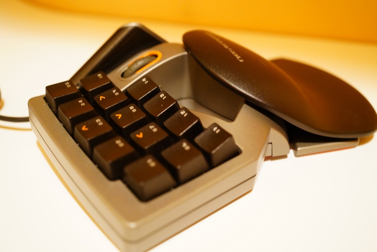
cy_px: 126
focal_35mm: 40
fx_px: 419
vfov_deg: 33.4
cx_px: 188
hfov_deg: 48.4
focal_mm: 40
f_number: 4
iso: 6400
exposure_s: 1/8
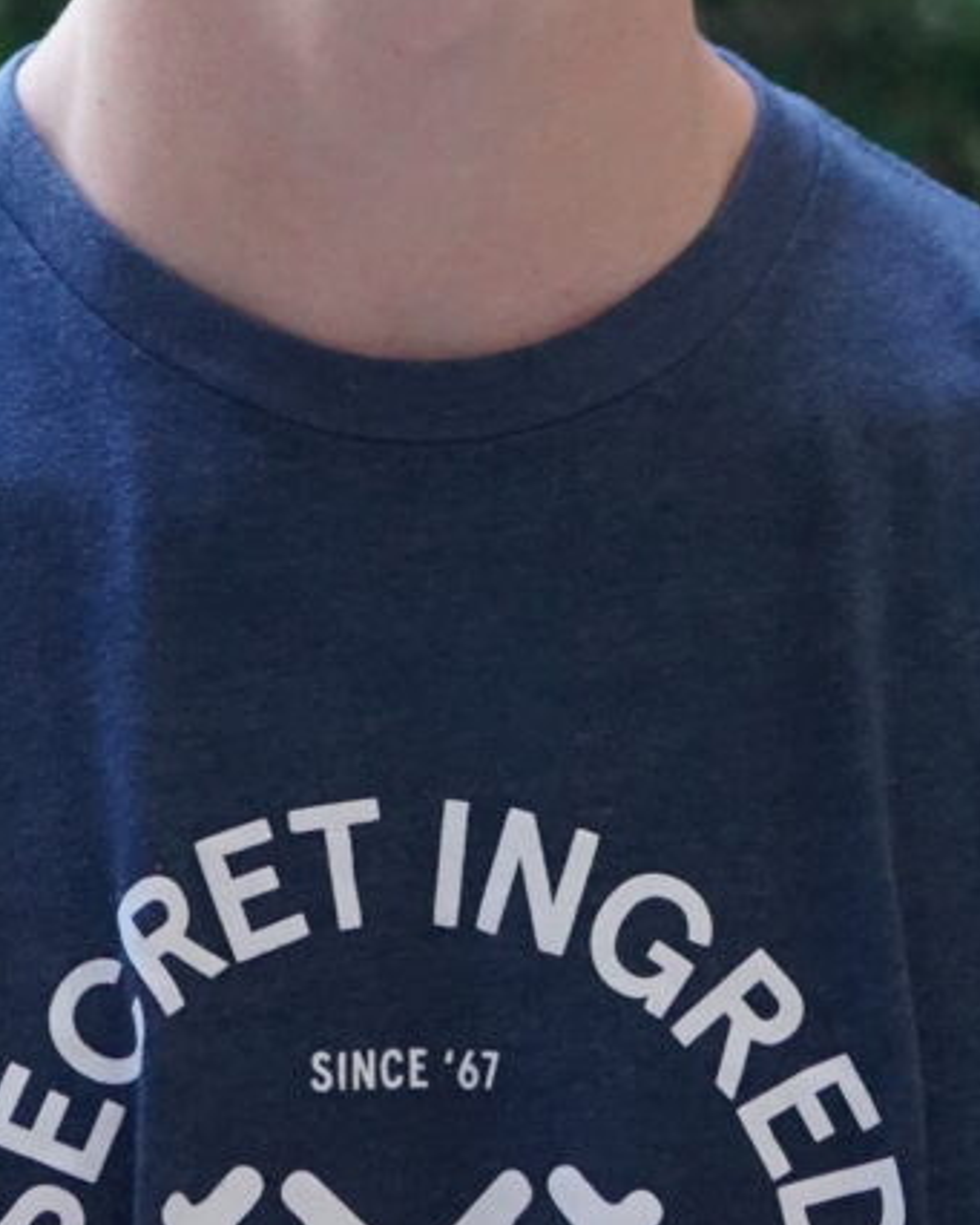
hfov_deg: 9.8
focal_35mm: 158
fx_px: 5726
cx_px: 297
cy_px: -765
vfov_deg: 11.5
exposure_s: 1/2000
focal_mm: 35
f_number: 2.8
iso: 3200
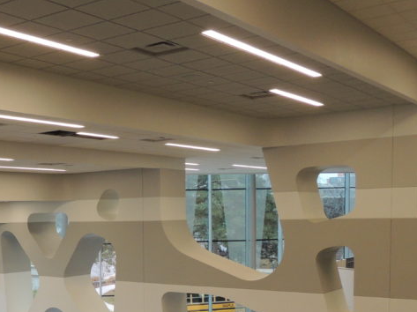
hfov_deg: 35.3
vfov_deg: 27.1
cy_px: 274
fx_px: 626
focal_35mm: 52
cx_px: 66
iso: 280
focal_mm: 4.3
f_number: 3
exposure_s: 1/60
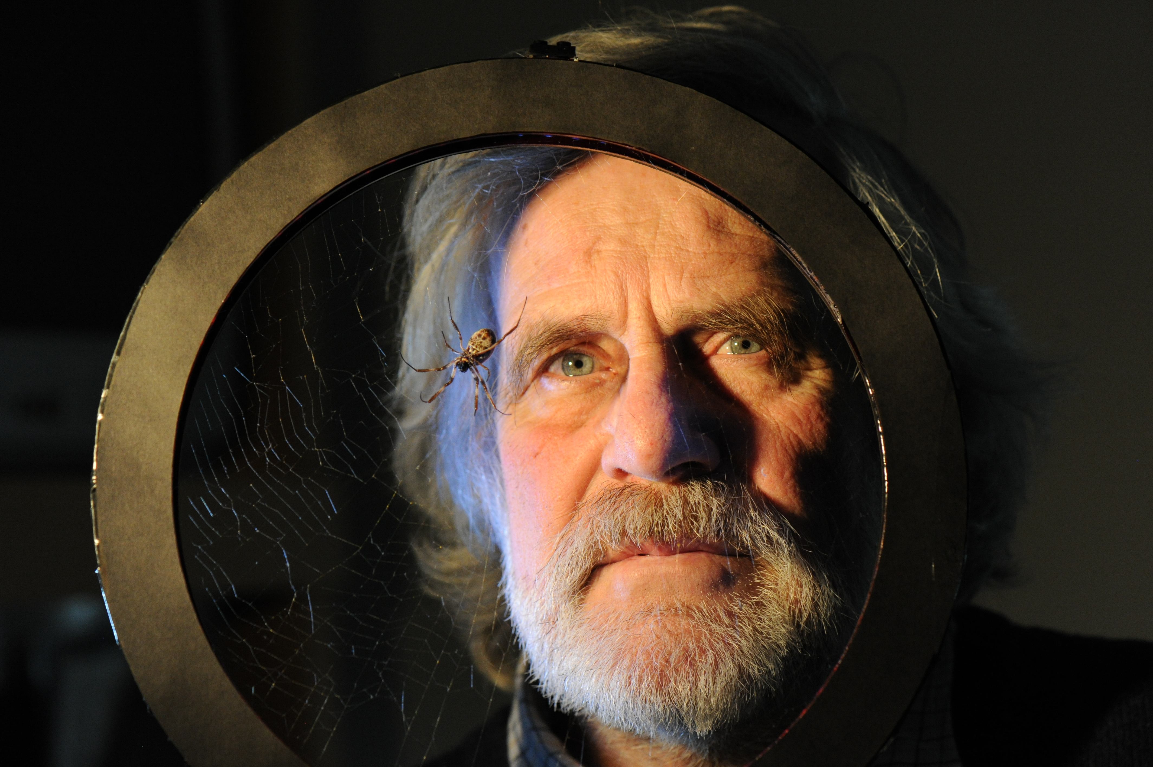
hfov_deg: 19.5
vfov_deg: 13.0
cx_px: 576
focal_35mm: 105
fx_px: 3361
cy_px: 384
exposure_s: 1/640
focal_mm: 105
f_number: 4.5
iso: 4000
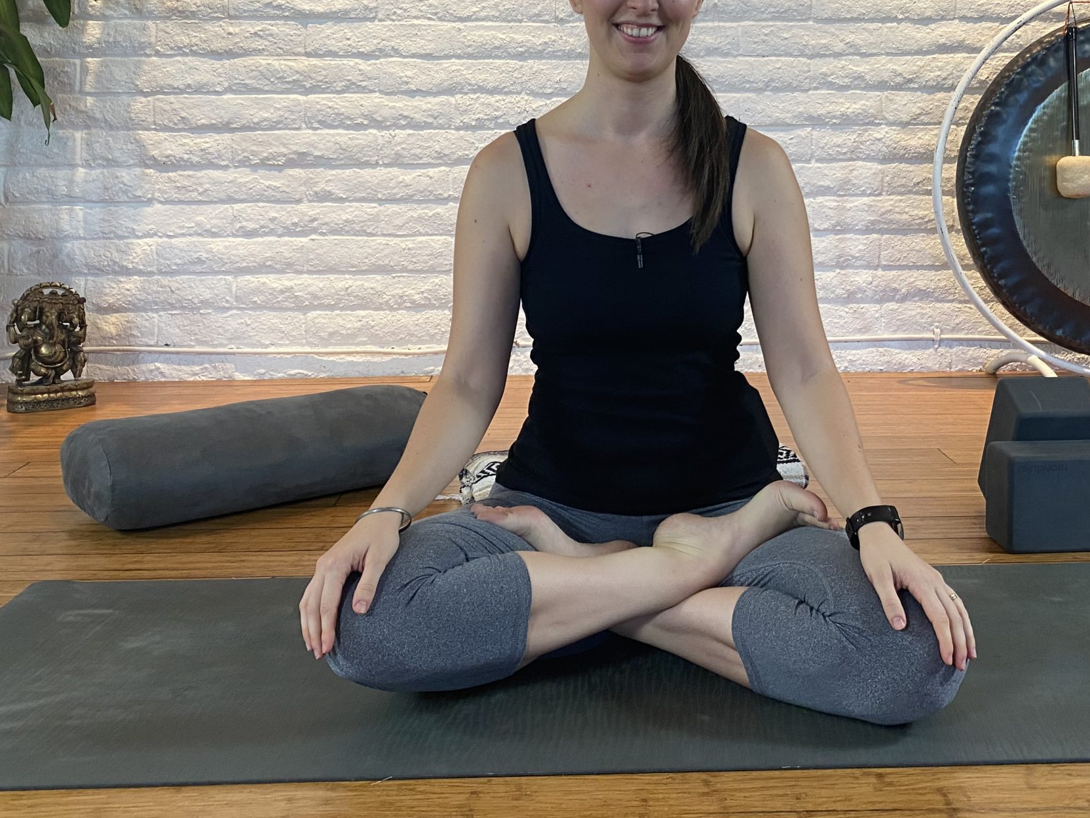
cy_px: 211
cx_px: 625
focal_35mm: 40
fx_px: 1260
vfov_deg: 35.2
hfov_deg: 46.7
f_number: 1.8
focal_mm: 4.25
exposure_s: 1/60
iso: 125
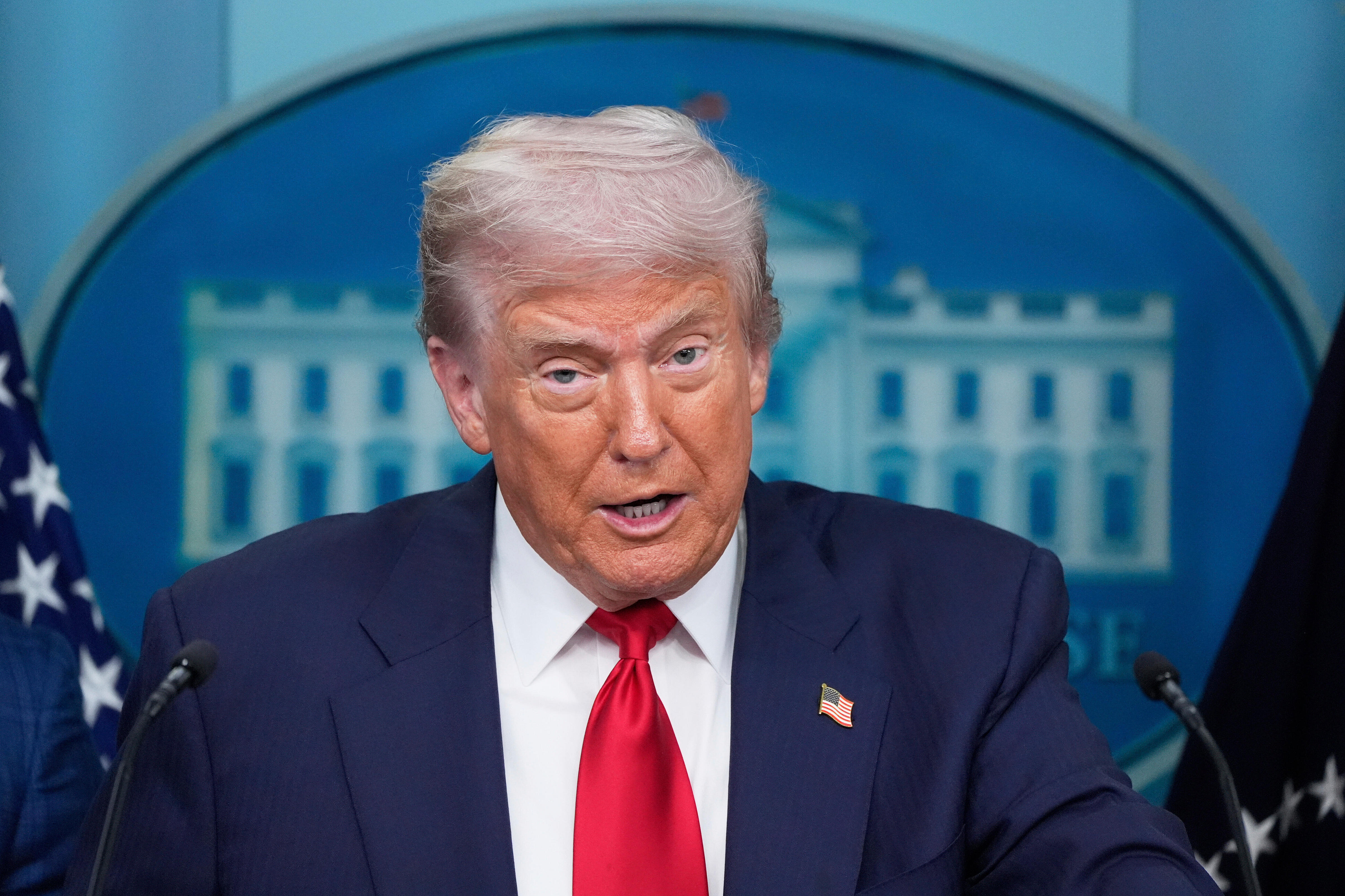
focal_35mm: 392
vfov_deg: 3.5
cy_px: 436
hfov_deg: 5.3
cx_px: 650
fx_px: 14643
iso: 4000
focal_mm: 379
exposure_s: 1/500
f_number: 5.6
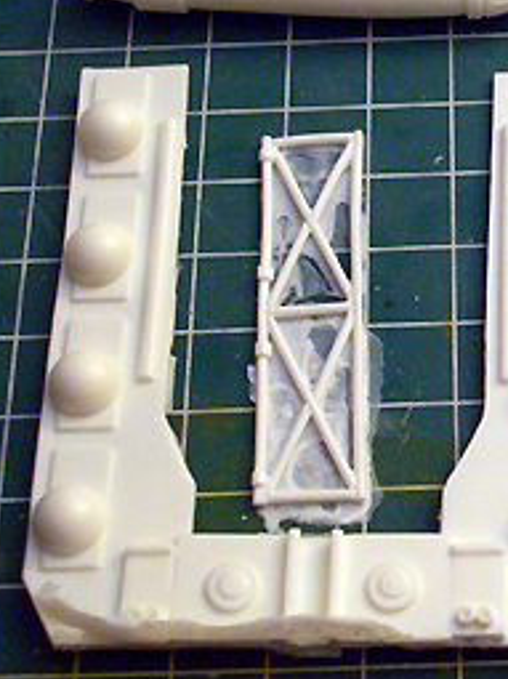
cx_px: 495
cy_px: 257
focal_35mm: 96
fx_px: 1880
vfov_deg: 20.4
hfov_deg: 15.1
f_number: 3.1
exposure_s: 1/20
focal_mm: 8.2
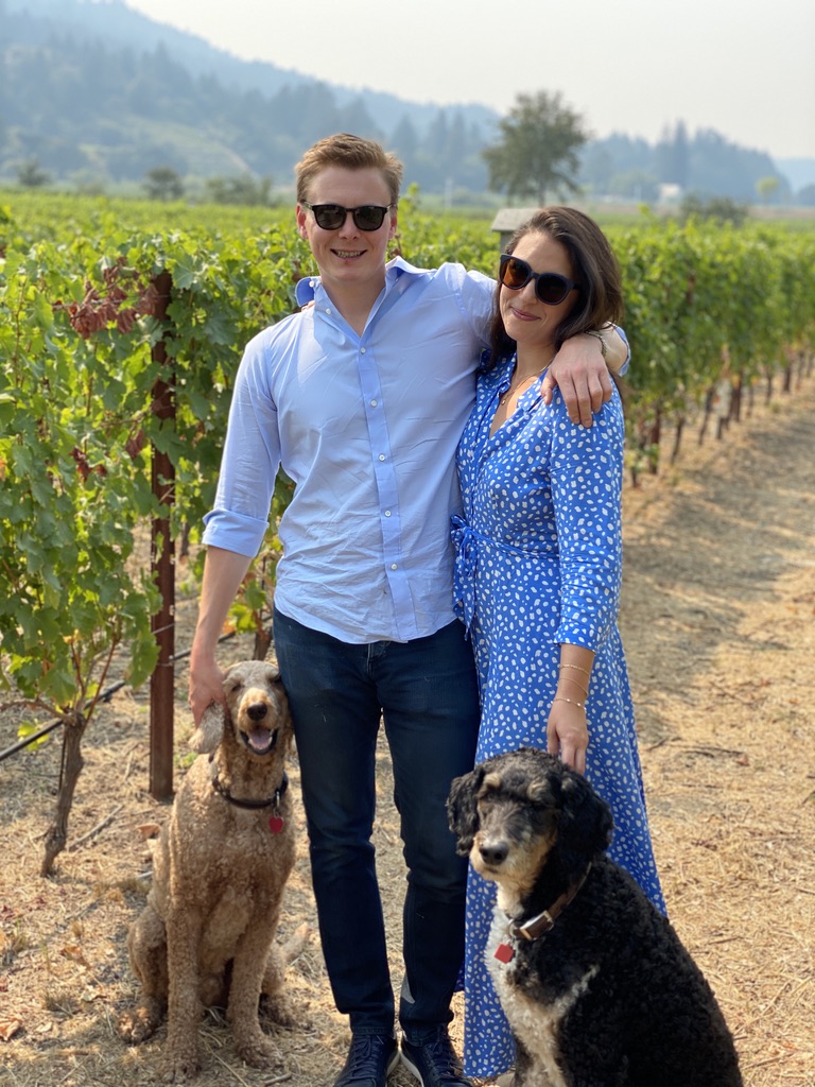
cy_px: 544
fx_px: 1632
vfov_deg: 36.8
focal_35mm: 52
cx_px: 408
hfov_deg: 28.0
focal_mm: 6
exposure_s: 1/527
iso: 20
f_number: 2
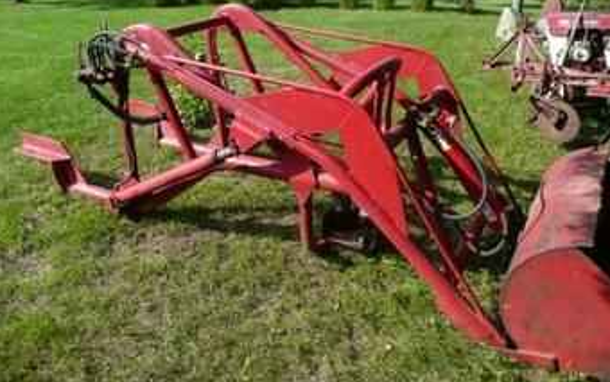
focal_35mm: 30
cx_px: 303
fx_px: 499
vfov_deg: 41.8
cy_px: 158
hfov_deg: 62.9
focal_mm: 4.6
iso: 100
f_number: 3.3
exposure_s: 1/500
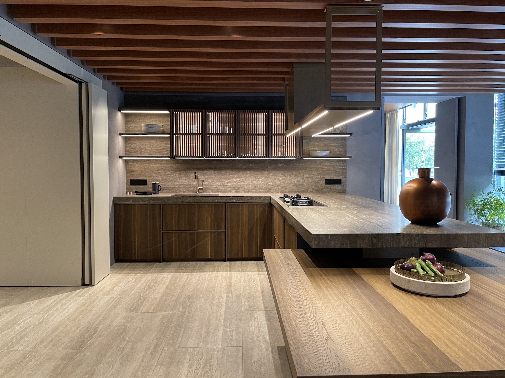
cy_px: 189
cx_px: 252
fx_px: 379
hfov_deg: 67.3
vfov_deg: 53.1
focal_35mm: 26
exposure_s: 1/60
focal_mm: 4.2
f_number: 1.6
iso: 320
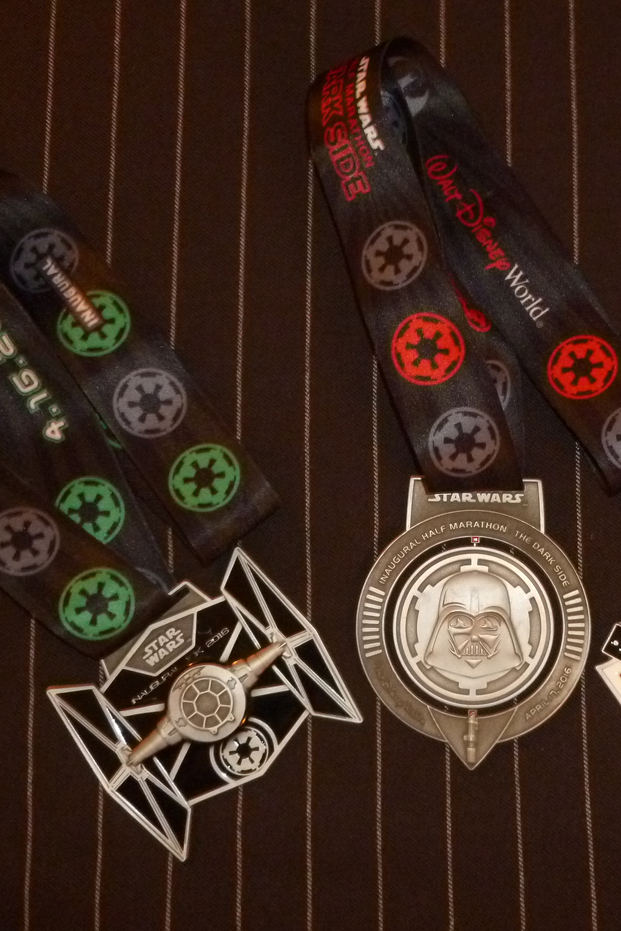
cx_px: 462
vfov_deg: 45.4
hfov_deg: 30.7
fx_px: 1113
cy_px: 474
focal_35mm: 43
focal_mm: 5
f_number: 3.3
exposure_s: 1/8
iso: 400
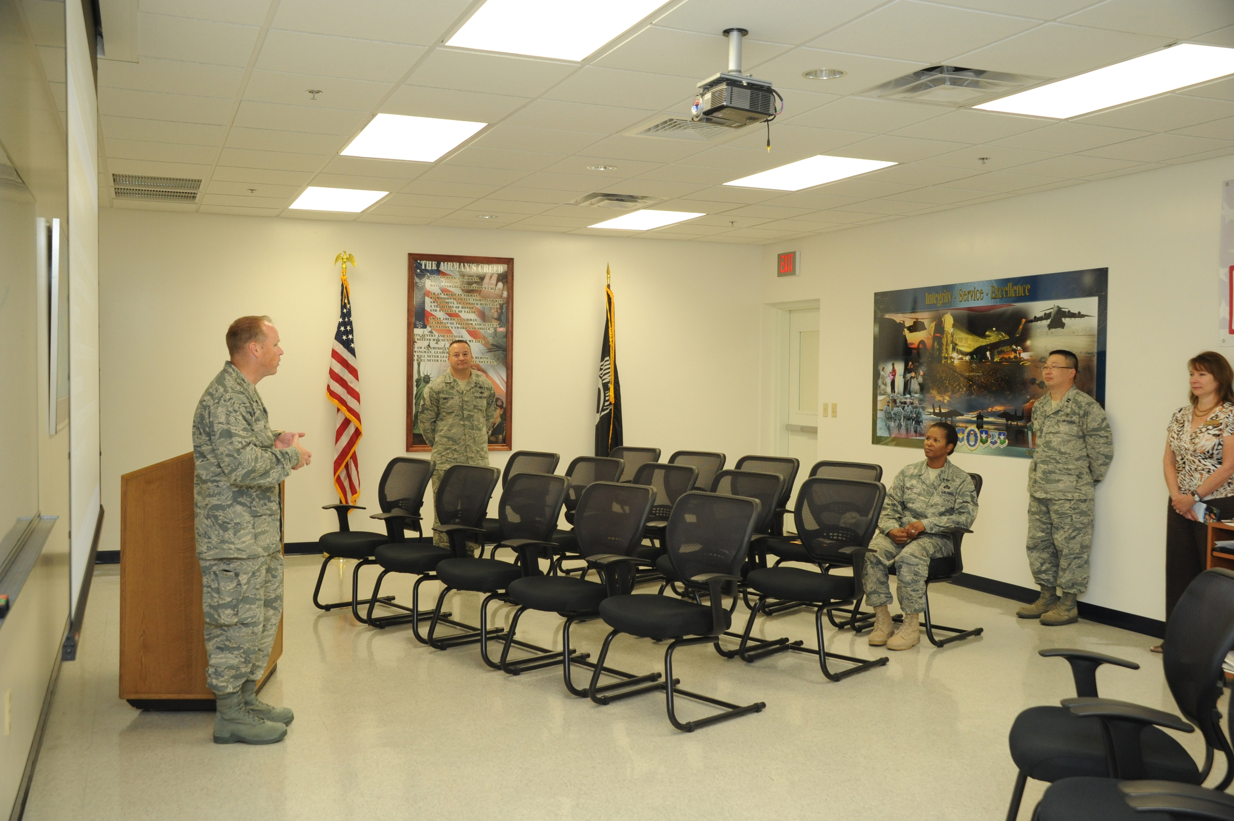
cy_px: 410
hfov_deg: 55.8
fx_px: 1165
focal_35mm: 34
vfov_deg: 38.8
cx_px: 617
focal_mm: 34
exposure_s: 1/125
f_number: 9
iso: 2000
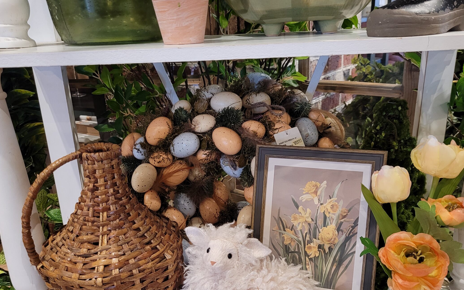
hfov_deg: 56.7
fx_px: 430
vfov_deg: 36.8
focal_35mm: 34
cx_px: 229
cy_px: 200
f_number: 1.8
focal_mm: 5.4
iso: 250
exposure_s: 1/40
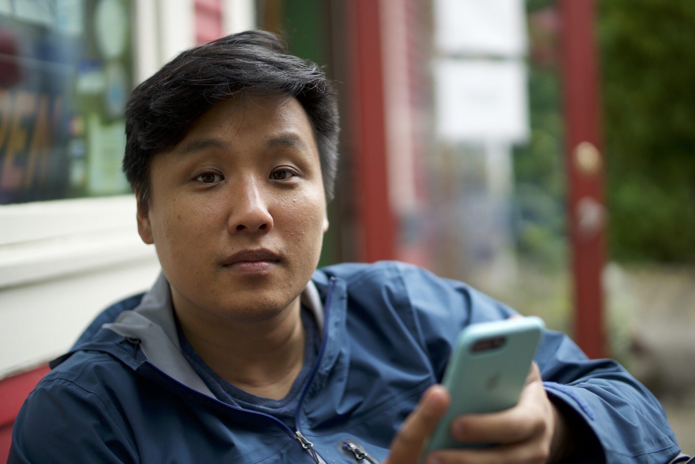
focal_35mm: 52
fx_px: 1004
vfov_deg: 26.0
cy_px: 232
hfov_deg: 38.2
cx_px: 348
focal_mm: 35
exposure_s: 1/1600
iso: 200
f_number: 1.6
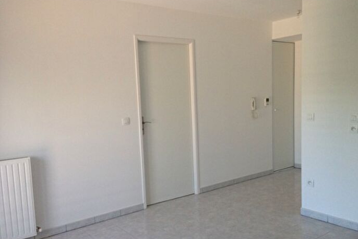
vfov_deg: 37.8
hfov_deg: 54.4
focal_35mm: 35
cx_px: 182
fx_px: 348
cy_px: 130
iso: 100
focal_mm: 4.12
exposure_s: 1/120
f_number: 2.4
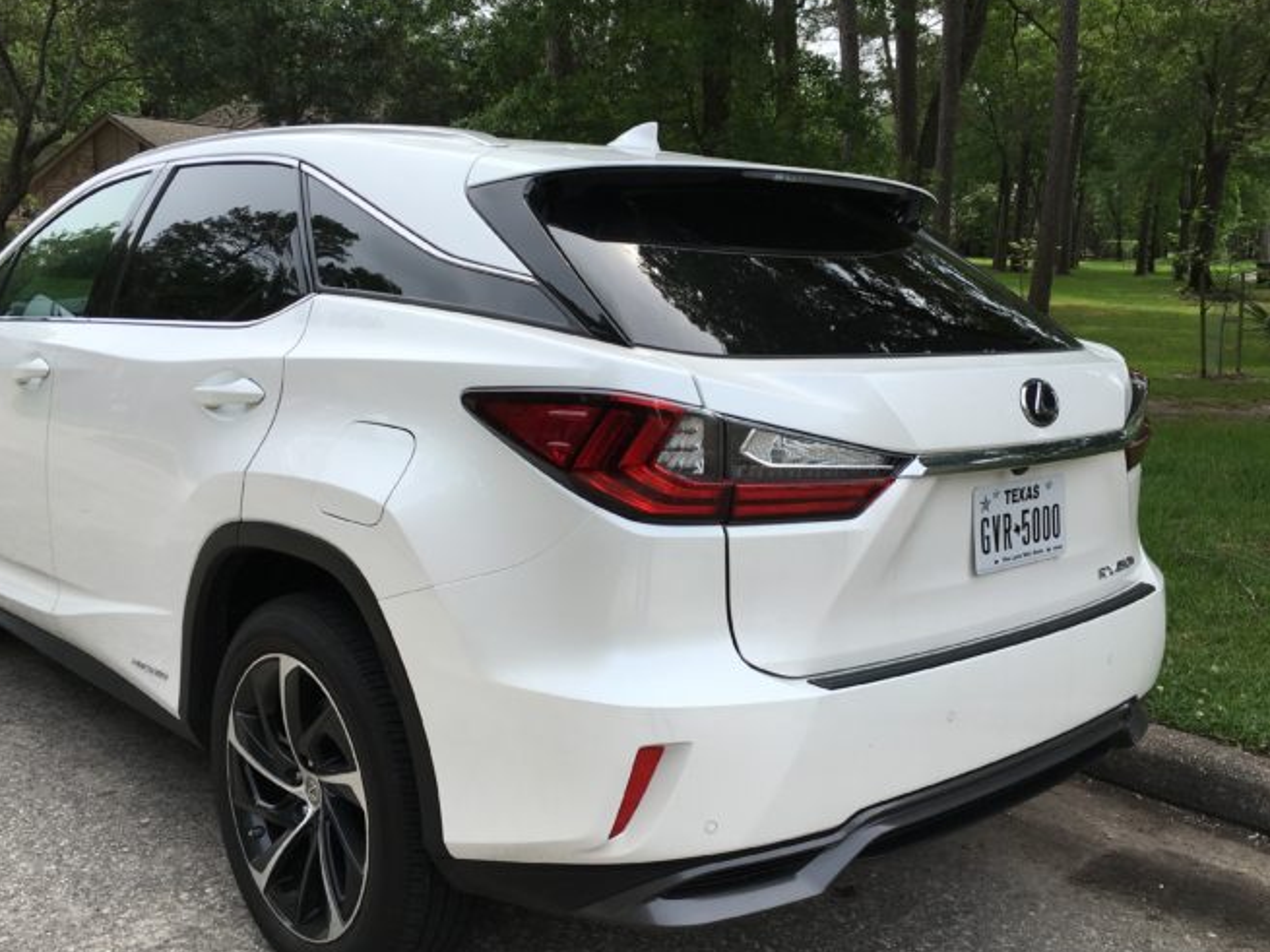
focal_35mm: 34
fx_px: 1247
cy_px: 471
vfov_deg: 41.8
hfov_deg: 54.0
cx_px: 651
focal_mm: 4.15
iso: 25
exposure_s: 1/1115
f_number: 2.2
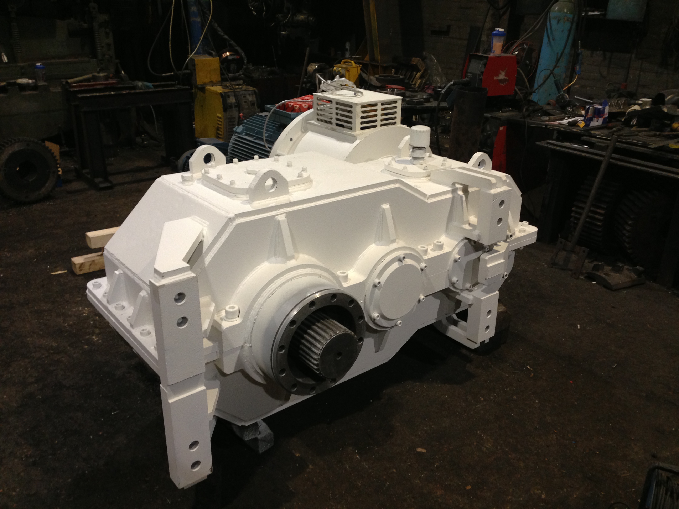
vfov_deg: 42.9
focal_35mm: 33
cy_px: 254
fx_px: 647
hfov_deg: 55.4
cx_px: 340
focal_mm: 4.13
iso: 160
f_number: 2.4
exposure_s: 1/20
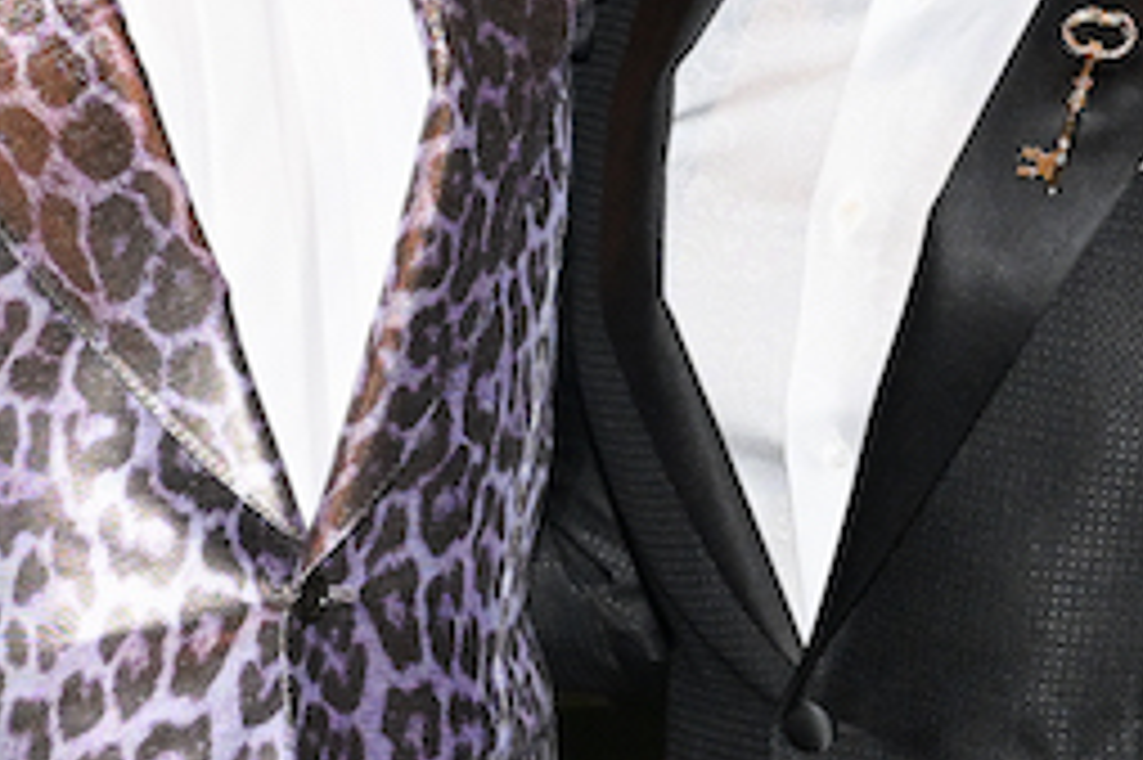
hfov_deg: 10.9
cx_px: 652
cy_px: 324
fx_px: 5997
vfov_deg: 7.3
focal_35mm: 189
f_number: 6.3
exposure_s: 1/200
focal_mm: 40
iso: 1600
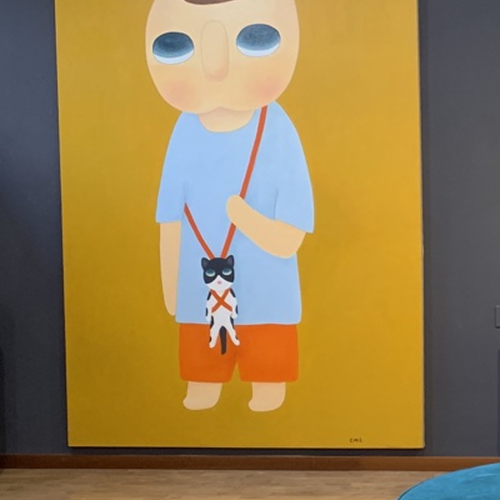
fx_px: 1128
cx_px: 688
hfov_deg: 21.9
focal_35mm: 69
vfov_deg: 25.0
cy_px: 251
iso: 250
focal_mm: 4.25
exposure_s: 1/50
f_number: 1.8
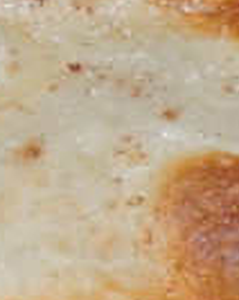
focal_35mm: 235
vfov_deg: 8.0
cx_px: -387
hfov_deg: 6.2
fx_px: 2083
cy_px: -219
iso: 100
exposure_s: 1/30
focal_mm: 4.3
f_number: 3
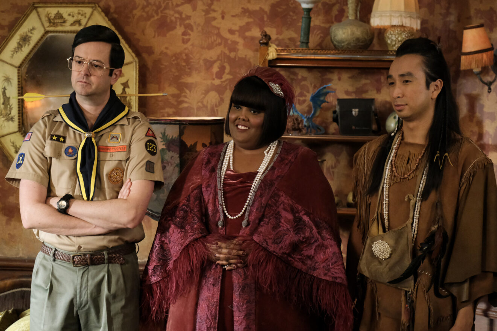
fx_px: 1077
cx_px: 248
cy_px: 166
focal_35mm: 78
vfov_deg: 17.5
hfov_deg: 26.0
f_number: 2.8
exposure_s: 1/100
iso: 6400
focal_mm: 52
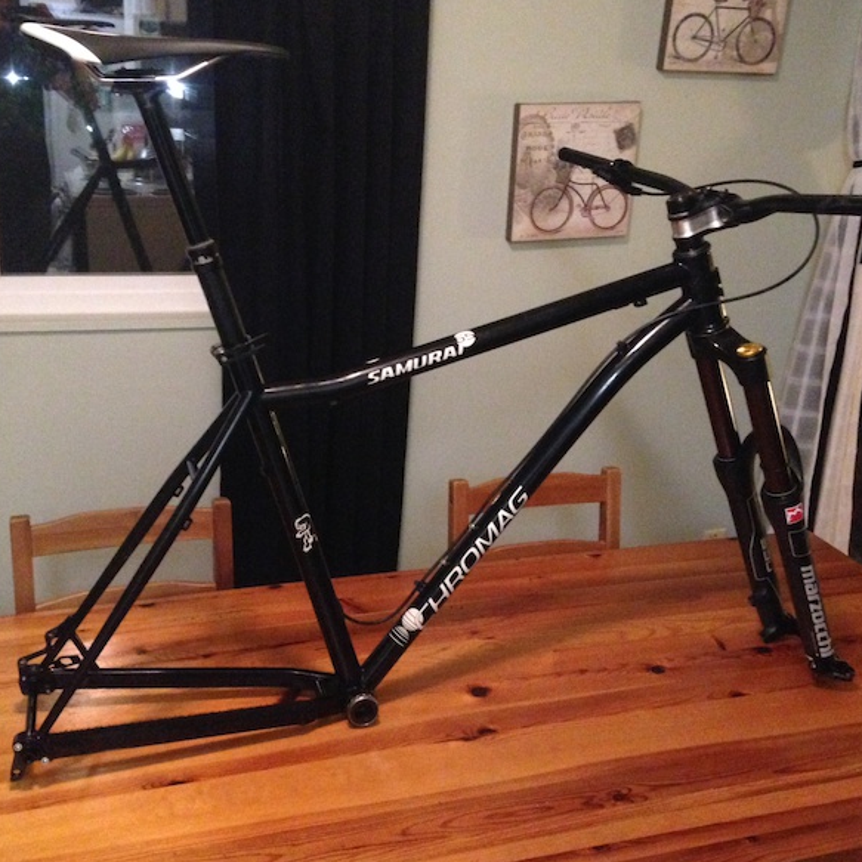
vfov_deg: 41.9
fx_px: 1127
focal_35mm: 40
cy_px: 432
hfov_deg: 41.8
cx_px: 398
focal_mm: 4.12
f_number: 2.4
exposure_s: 1/15
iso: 800
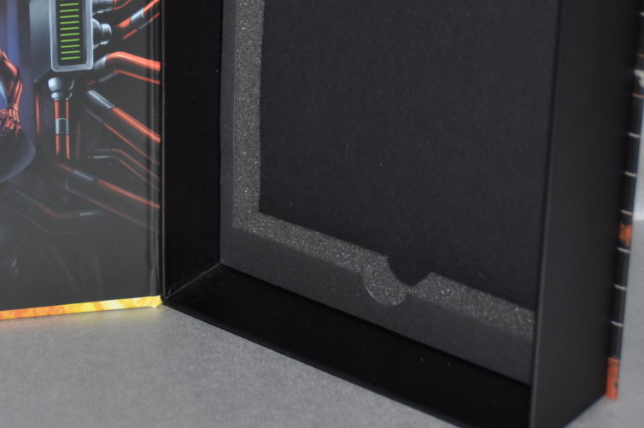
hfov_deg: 16.1
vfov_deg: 10.8
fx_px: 2252
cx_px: 114
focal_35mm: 126
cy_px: 88
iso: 200
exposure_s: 1/125
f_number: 5.6
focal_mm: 48
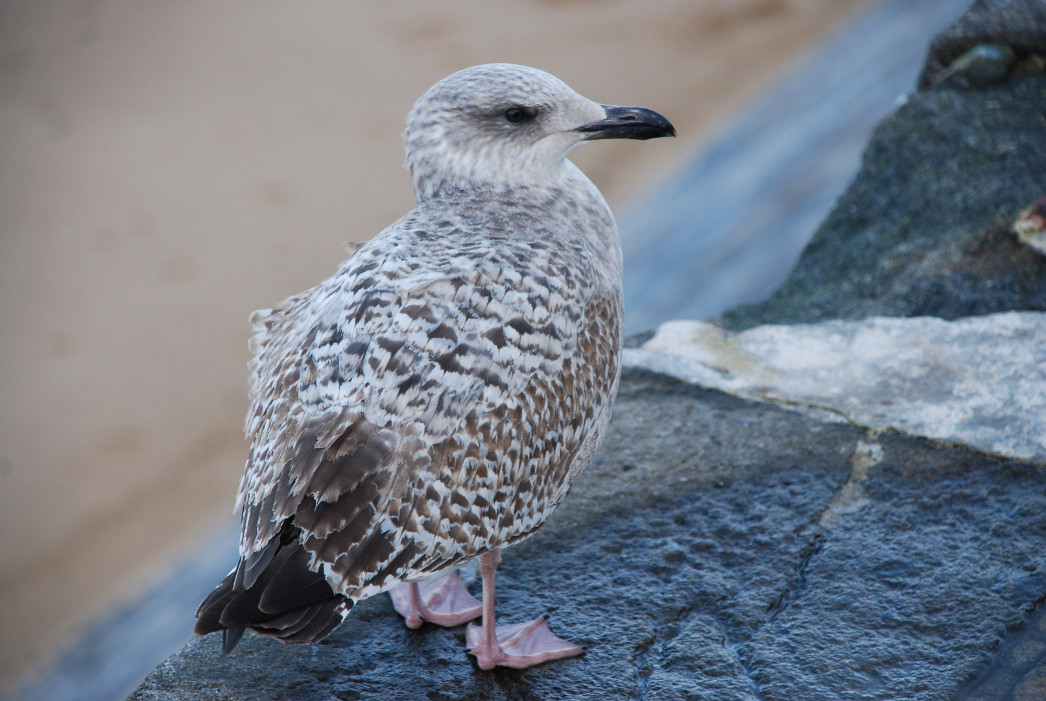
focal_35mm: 202
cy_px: 350
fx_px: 5891
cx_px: 523
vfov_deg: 6.8
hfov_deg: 10.1
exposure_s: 1/125
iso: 200
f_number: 6.3
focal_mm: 135
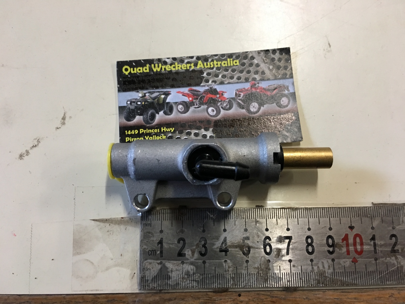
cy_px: 152
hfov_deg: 61.7
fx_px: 339
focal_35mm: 29
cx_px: 202
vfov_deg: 48.2
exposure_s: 1/33
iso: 160
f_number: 2.2
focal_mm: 4.15
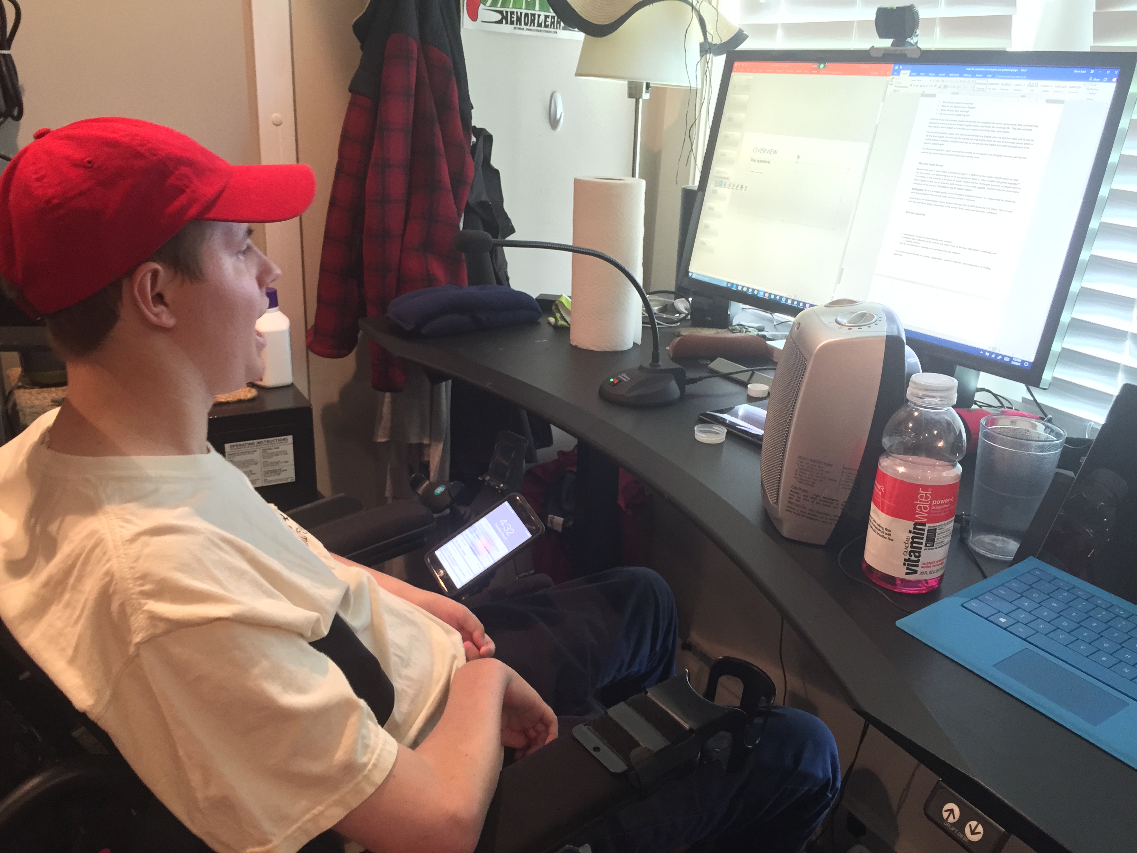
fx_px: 953
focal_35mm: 29
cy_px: 426
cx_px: 568
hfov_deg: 61.7
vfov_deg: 48.2
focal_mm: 4.15
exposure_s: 1/30
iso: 200
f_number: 2.2
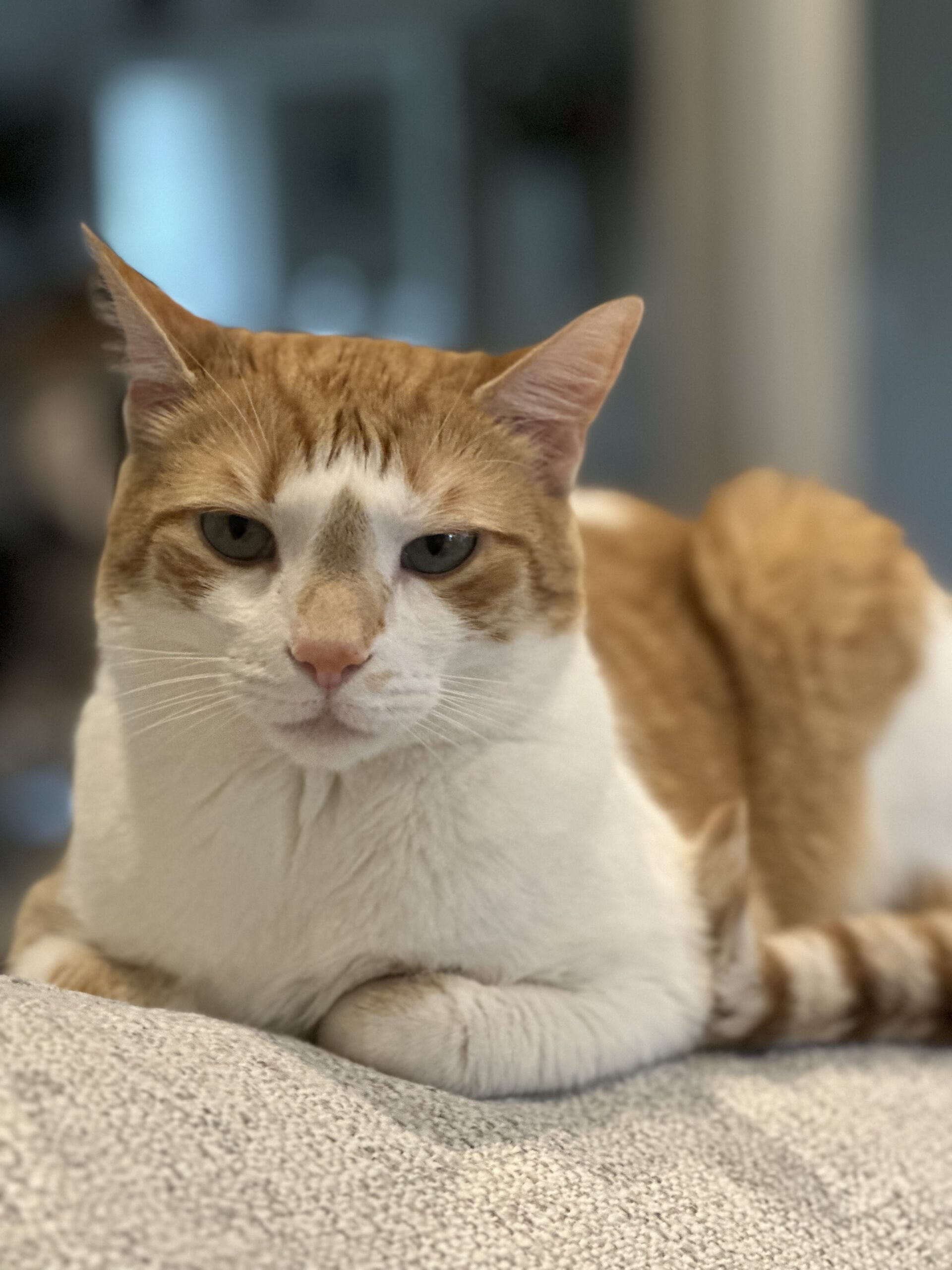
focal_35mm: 77
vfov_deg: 25.3
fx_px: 2824
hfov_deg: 19.1
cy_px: 635
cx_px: 476
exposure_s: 1/17
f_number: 2.8
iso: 400
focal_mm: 9
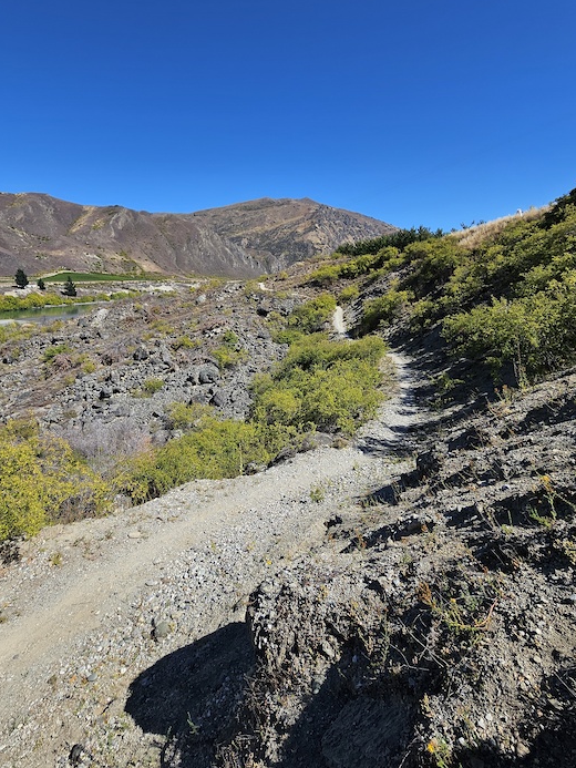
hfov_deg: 81.5
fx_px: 333
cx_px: 256
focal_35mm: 15
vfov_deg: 97.4
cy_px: 327
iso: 50
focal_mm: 2.2
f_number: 2.2
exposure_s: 1/2565
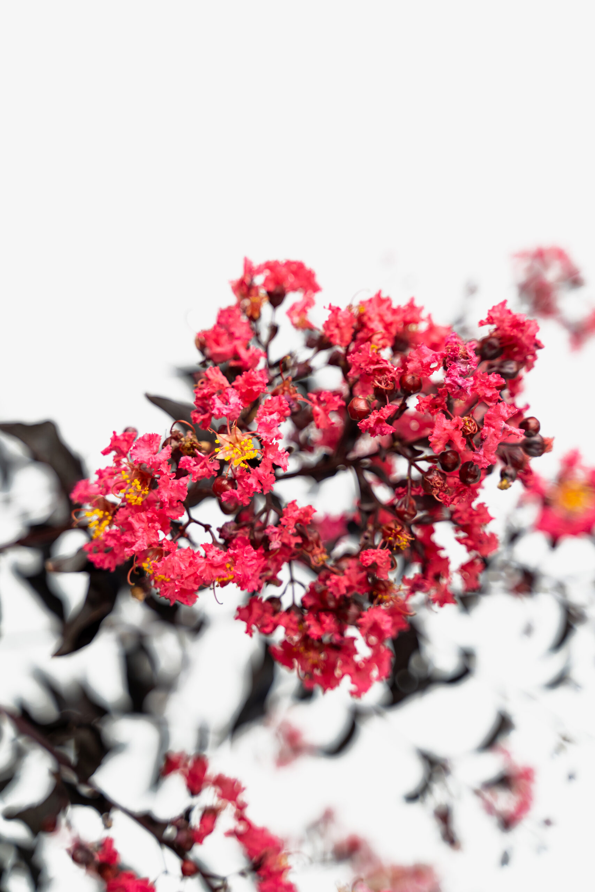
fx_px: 1859
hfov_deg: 18.2
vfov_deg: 27.0
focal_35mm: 75
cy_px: 446
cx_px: 298
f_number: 3.2
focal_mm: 75
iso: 320
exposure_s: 1/200
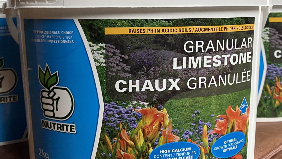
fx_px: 381
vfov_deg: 23.0
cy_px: 22
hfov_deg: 40.4
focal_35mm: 51
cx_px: 166
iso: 160
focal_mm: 4.25
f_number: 1.8
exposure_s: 1/60
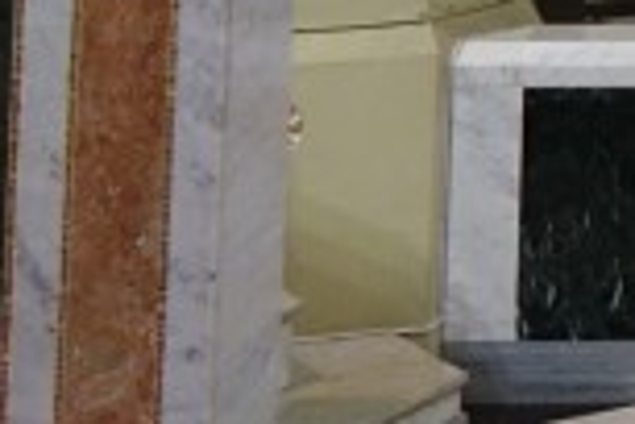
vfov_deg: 8.1
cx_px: 2025
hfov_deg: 9.5
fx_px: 2769
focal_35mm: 157
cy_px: -555
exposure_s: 1/30
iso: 800
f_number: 2.8
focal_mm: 8.8
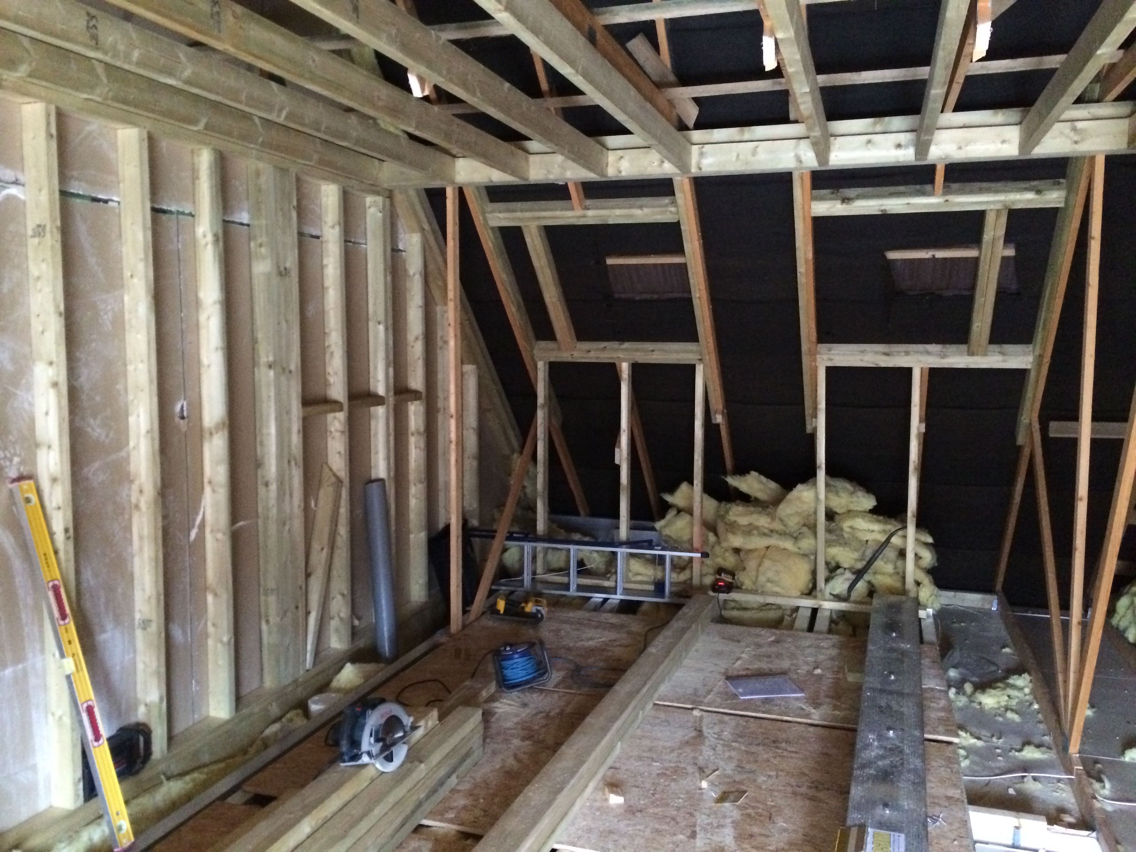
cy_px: 426
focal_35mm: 30
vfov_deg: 46.8
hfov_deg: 60.0
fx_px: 985
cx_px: 568
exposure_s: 1/15
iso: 500
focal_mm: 4.12
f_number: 2.2
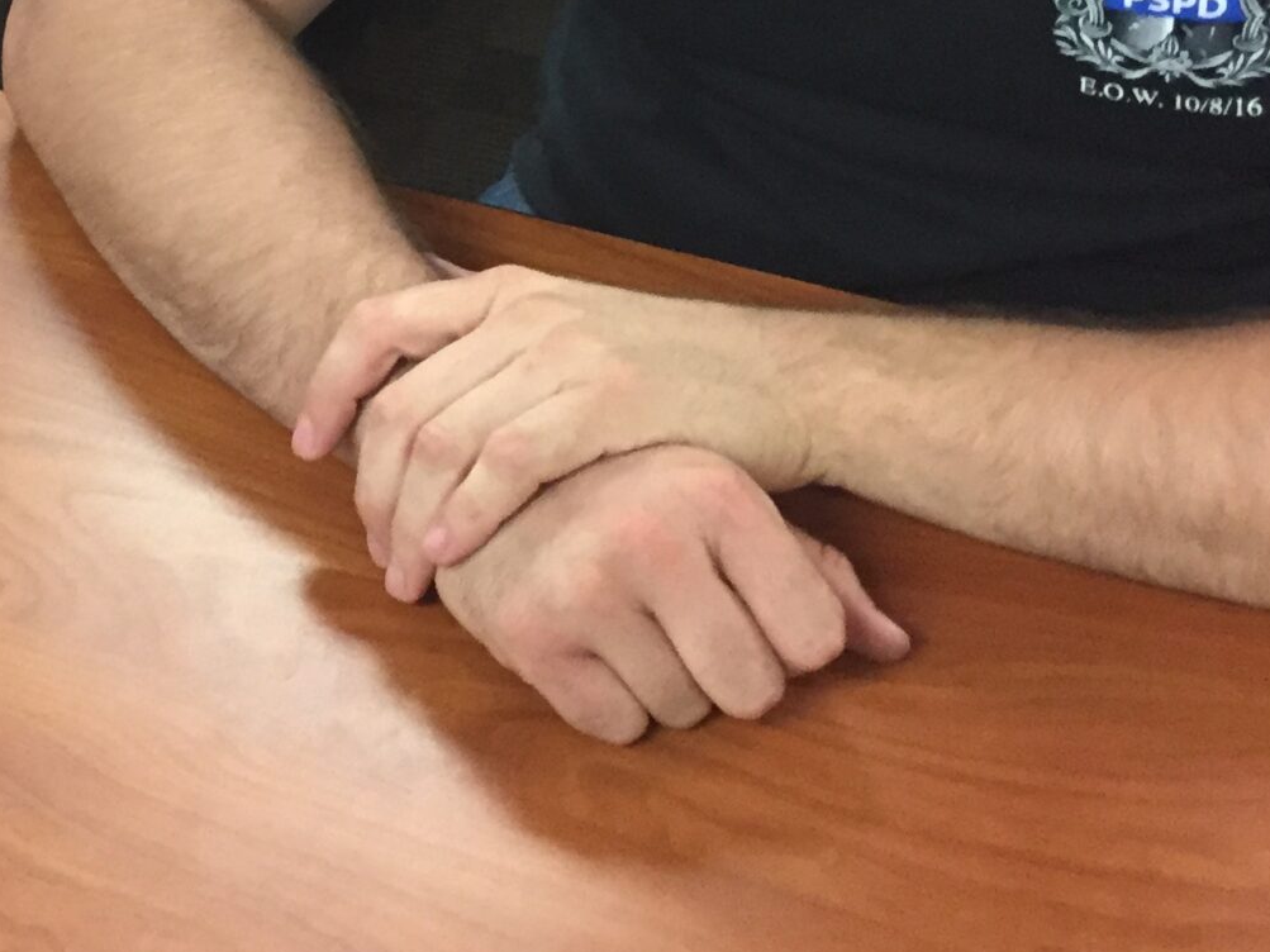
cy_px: -84
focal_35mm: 74
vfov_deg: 19.1
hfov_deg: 24.6
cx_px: -109
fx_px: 2715
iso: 200
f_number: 2.2
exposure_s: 1/30
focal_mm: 4.15
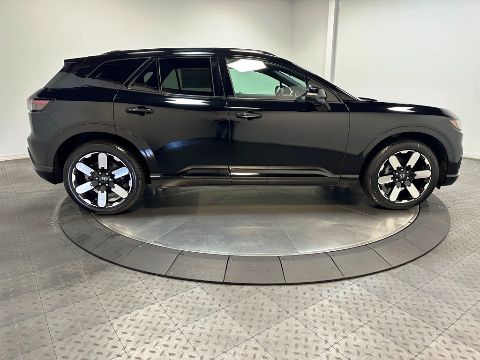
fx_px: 333
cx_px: 240
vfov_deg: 56.8
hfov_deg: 71.6
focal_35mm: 24
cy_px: 180
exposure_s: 1/60
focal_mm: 6.86
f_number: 1.78
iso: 640
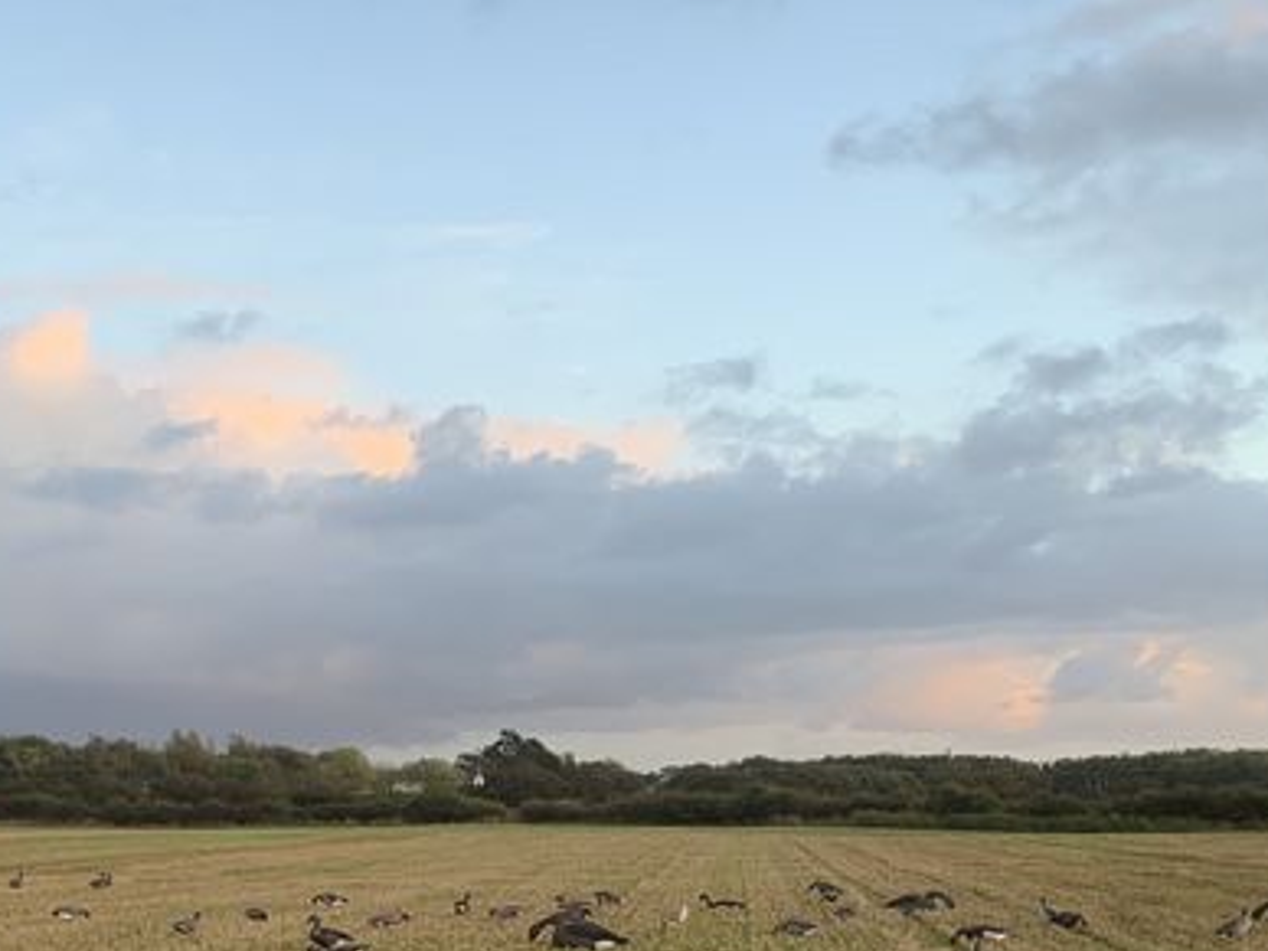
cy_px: 882
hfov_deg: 33.7
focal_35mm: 57
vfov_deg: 24.8
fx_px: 2088
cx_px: 562
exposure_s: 1/122
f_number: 1.8
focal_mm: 4.25
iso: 32
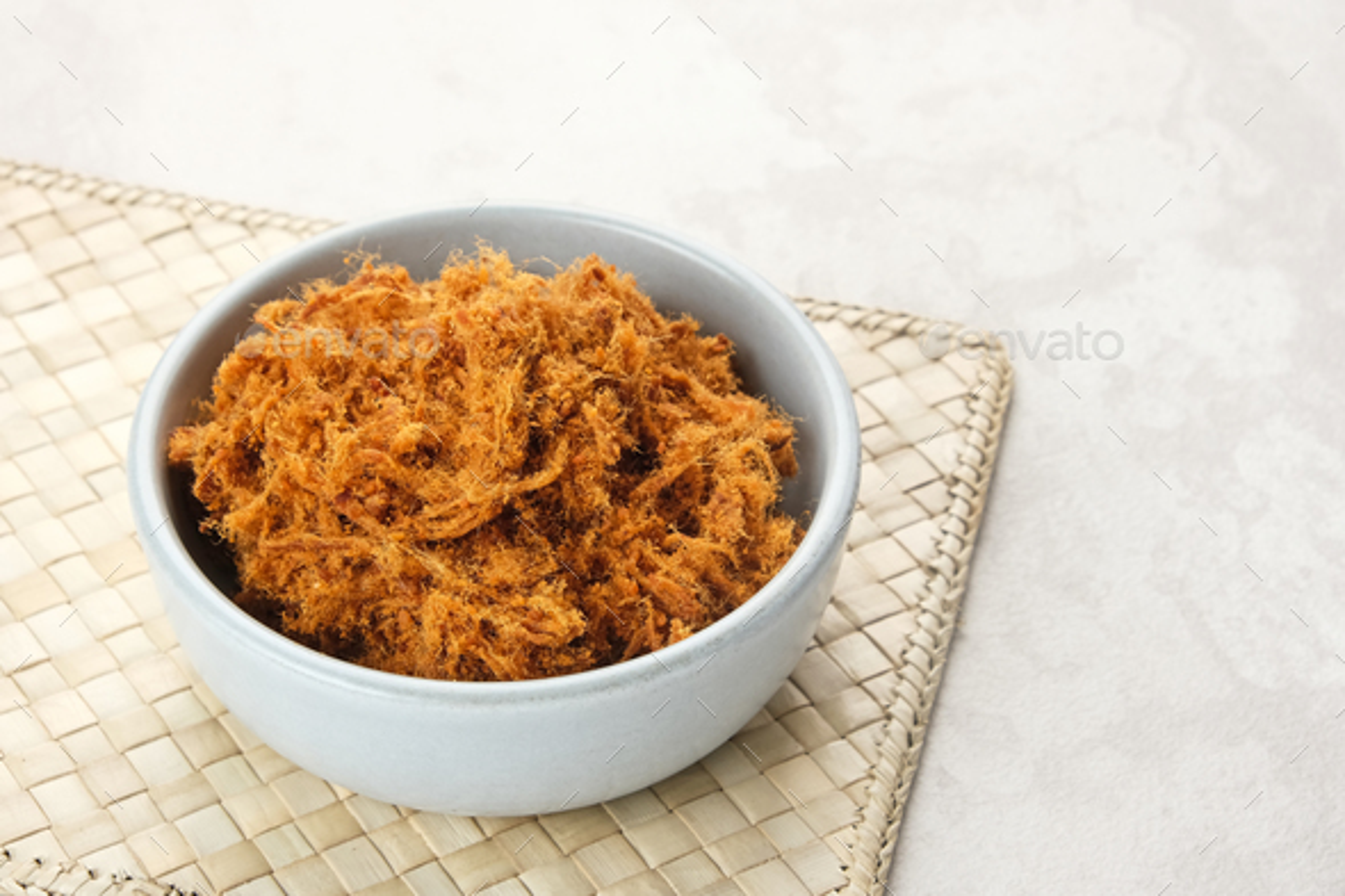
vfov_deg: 16.4
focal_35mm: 83
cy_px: 448
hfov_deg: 24.5
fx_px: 3100
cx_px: 672
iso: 400
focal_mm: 55
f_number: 11
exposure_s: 1/80
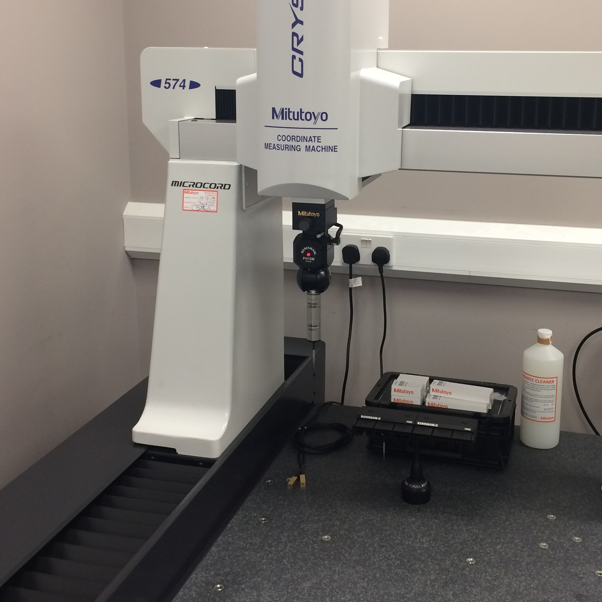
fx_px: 846
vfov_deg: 38.9
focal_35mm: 43
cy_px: 226
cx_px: 349
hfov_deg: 39.1
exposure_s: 1/33
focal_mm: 4.15
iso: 50
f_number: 2.2
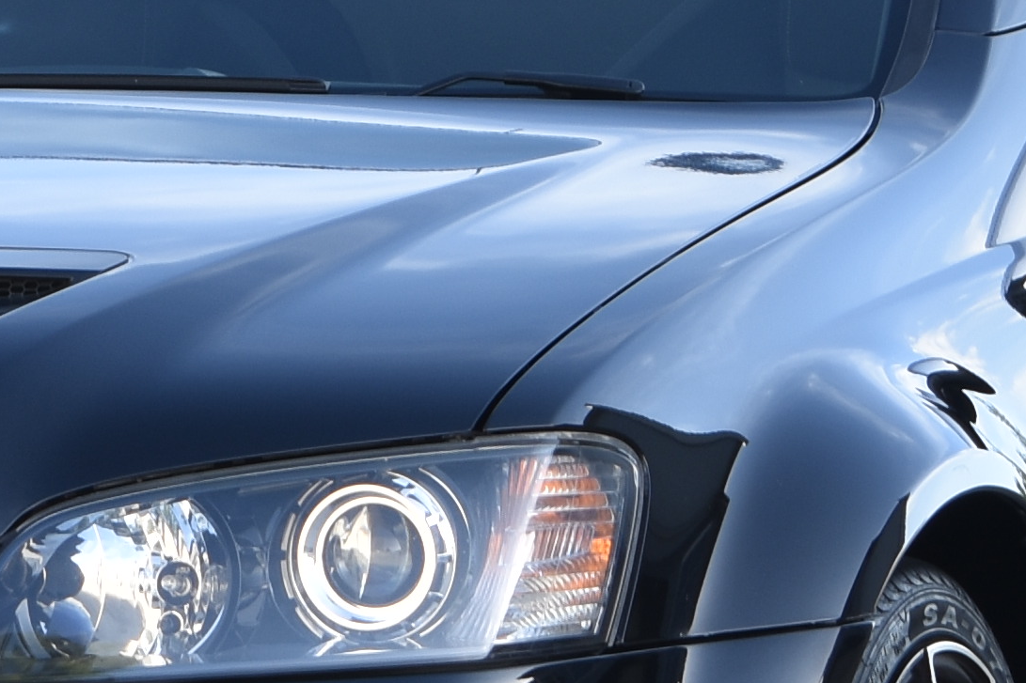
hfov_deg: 4.5
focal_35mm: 454
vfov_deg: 3.0
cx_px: -28
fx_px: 12929
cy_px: 158
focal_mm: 55
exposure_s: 1/60
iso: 100
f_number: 8
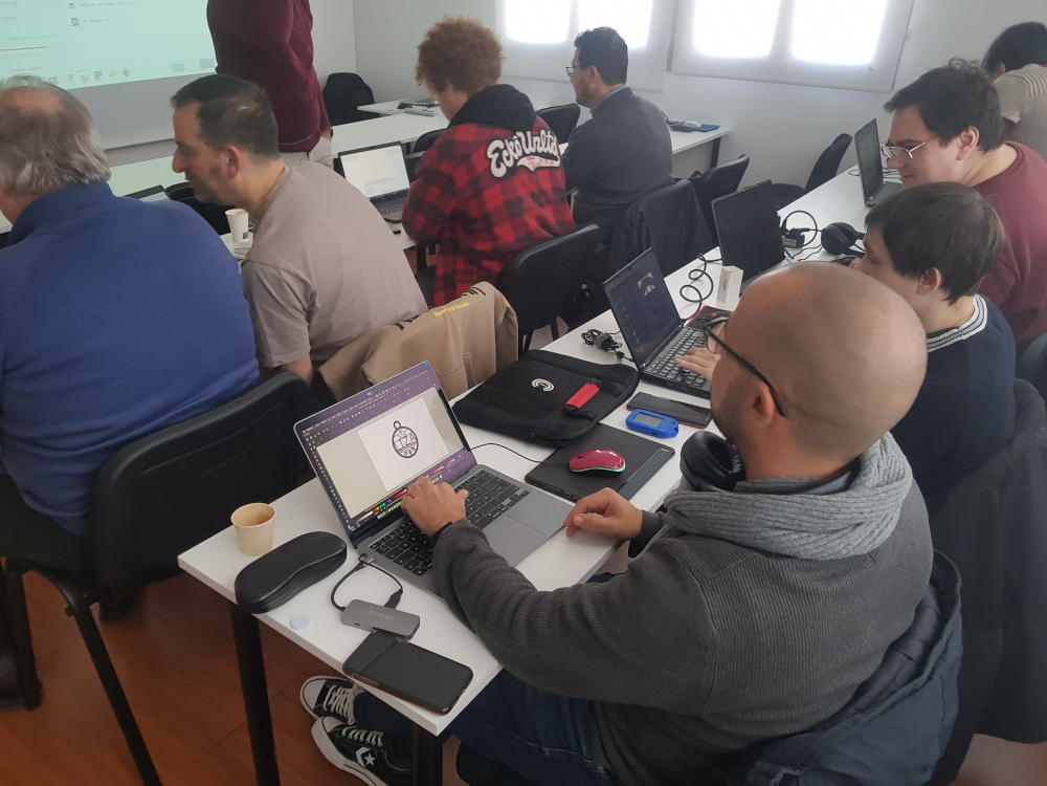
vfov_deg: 53.1
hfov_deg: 67.3
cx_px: 524
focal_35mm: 26
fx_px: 786
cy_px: 393
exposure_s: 1/39
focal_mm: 4.2
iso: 160
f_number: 1.7
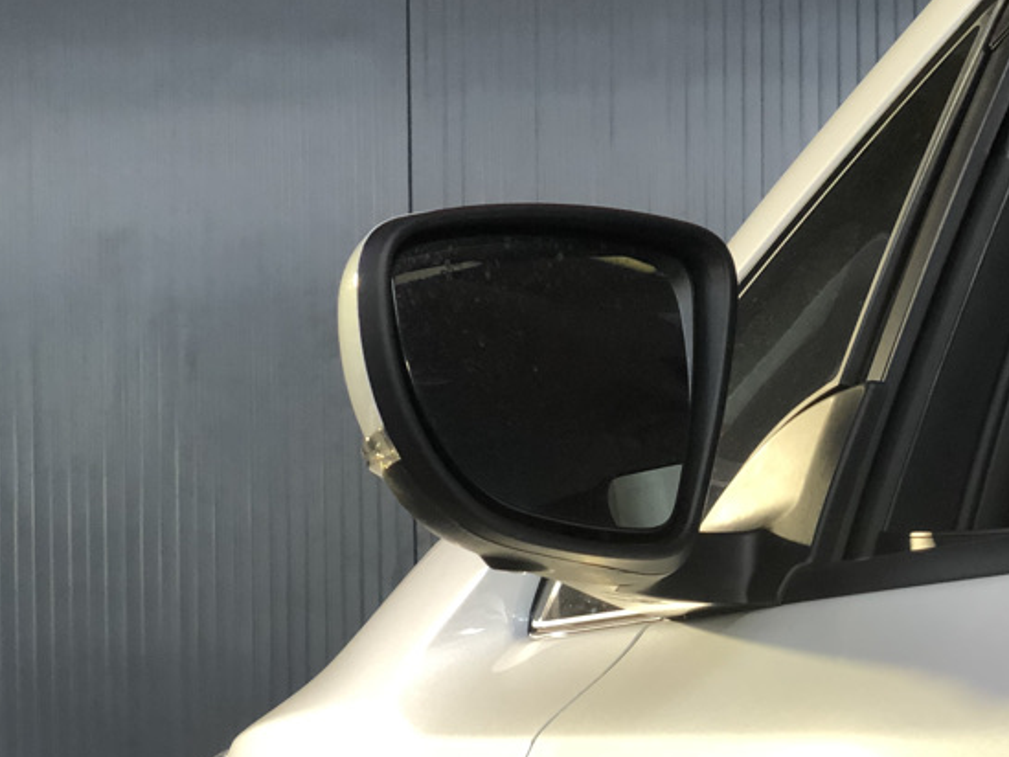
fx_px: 2828
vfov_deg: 15.1
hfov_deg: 20.1
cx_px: 266
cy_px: 621
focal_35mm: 97
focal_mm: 6
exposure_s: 1/58
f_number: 2.4
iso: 80
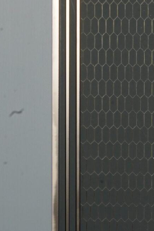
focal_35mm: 176
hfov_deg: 7.7
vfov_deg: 11.7
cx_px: 174
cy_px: 134
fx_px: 1130
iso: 2000
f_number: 29
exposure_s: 1/125
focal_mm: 45
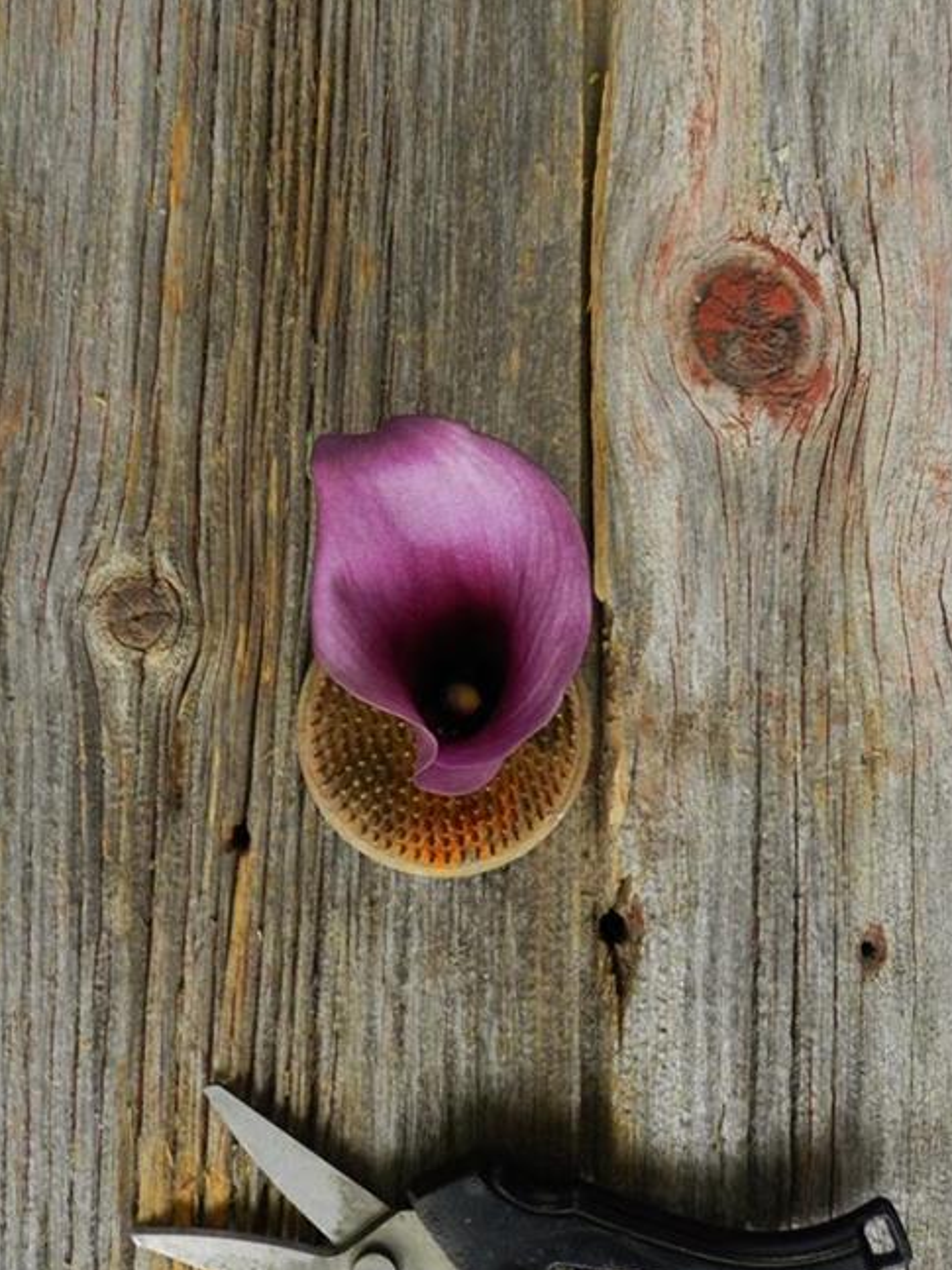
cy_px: 647
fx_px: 1210
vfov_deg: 55.4
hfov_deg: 42.9
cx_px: 475
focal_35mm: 33
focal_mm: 5.6
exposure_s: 1/200
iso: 800
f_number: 3.7
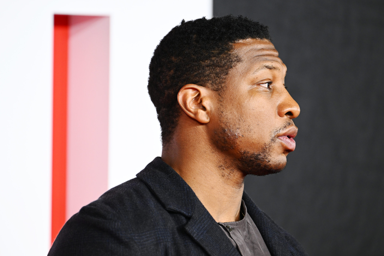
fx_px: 4267
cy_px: 128
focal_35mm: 400
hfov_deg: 5.2
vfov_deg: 3.4
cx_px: 192
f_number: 5.6
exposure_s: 1/320
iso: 2000
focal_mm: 400
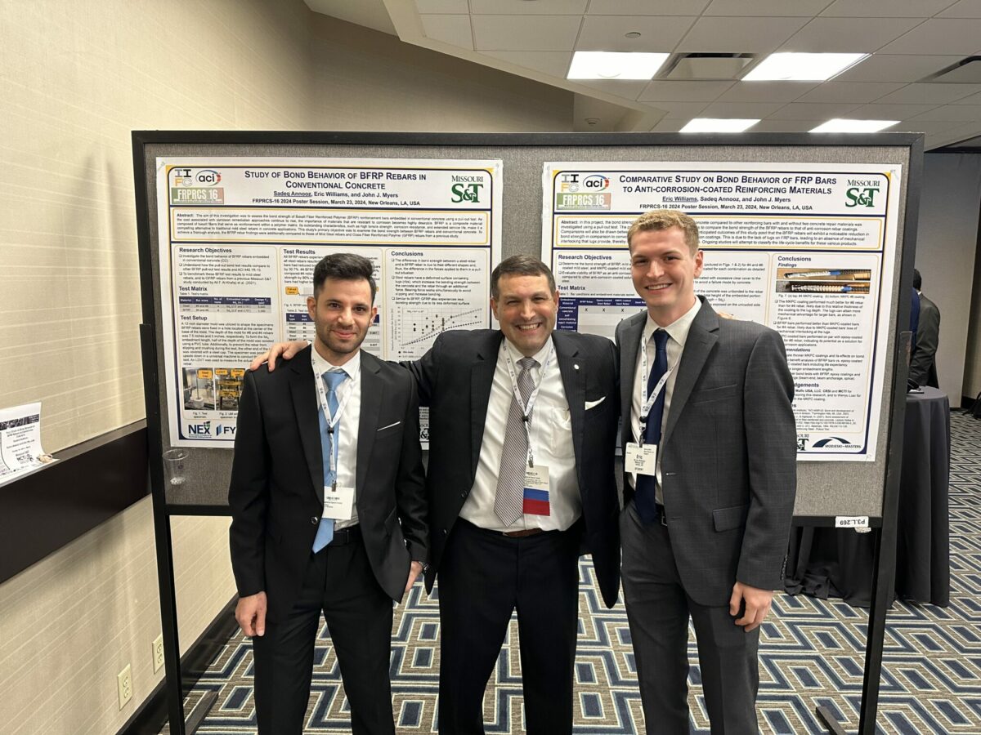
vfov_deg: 56.8
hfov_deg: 71.6
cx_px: 490
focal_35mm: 24
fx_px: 680
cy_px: 368
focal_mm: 6.86
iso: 250
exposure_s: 1/60
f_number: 1.78
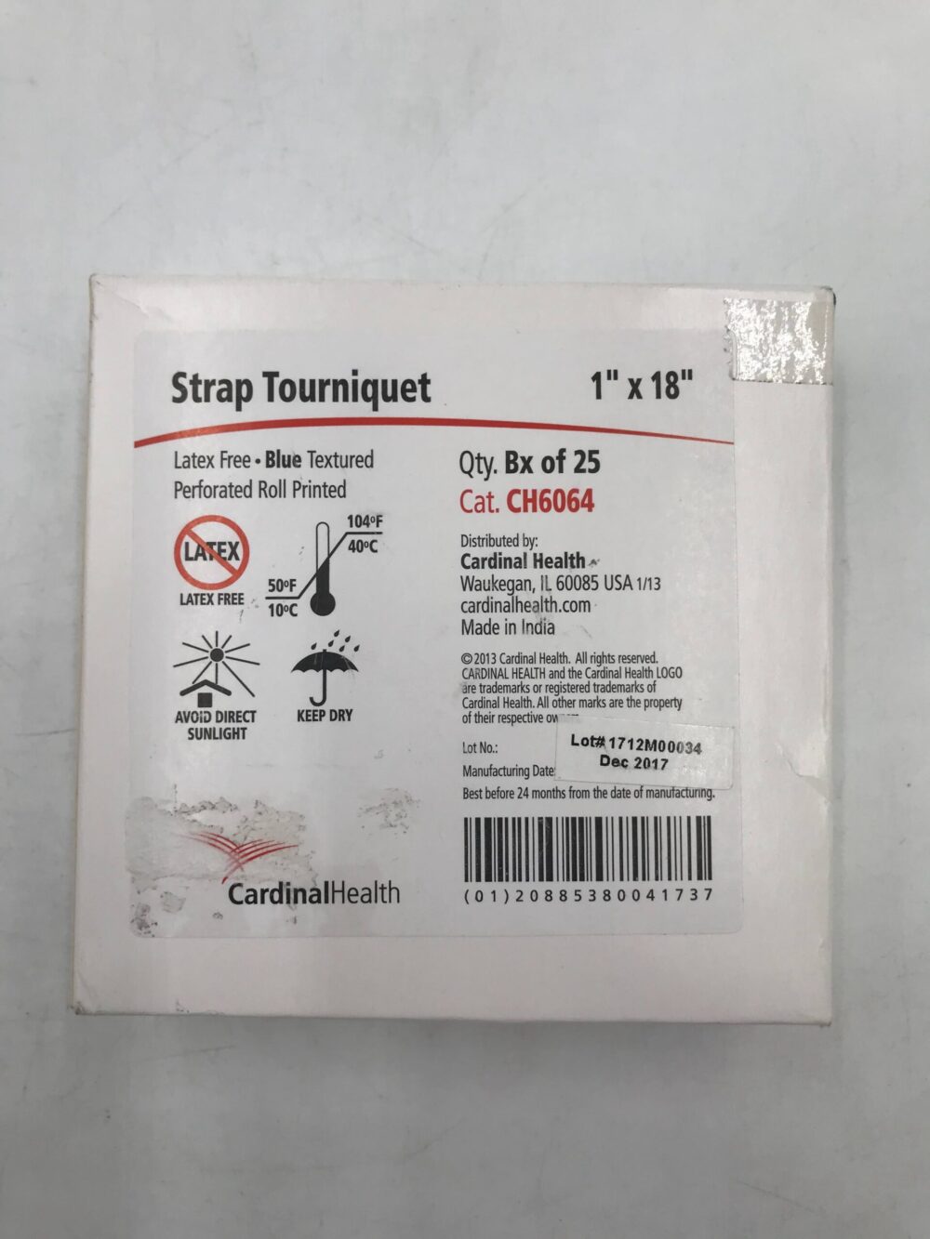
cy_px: 620
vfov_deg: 63.4
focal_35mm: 28
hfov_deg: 49.8
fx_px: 1003
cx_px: 465
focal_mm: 3.99
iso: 25
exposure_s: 1/120
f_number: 1.8
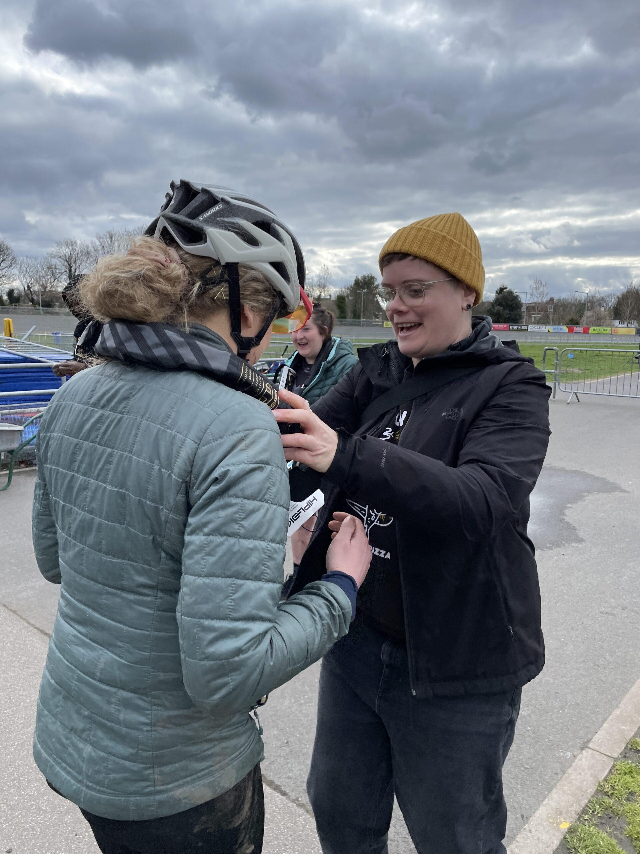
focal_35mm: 26
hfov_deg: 53.1
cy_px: 427
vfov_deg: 67.3
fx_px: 641
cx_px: 320
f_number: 1.6
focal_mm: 4.2
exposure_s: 1/1304
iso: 32
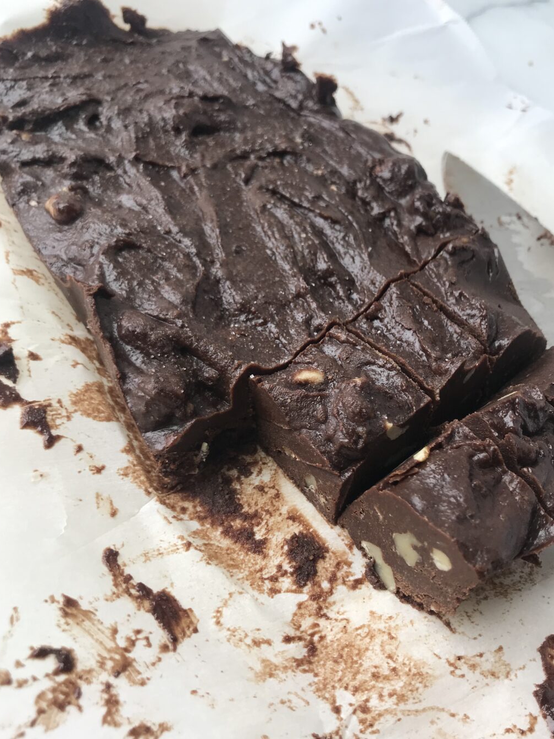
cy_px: 378
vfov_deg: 56.8
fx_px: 683
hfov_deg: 44.1
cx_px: 300
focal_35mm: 32
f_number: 1.8
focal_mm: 3.99
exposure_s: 1/169
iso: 20
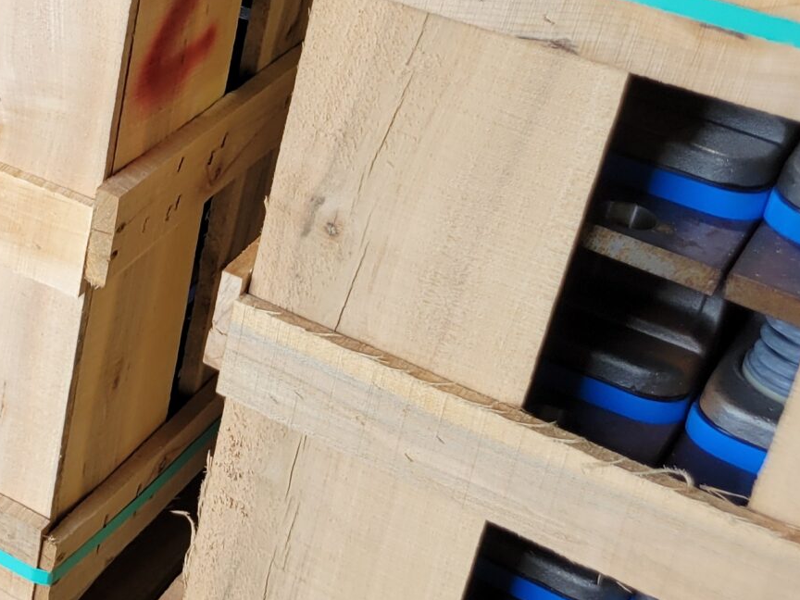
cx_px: -368
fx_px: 1780
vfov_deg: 18.6
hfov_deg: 21.6
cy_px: -6
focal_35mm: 77
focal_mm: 5.4
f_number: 1.8
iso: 50
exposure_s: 1/120
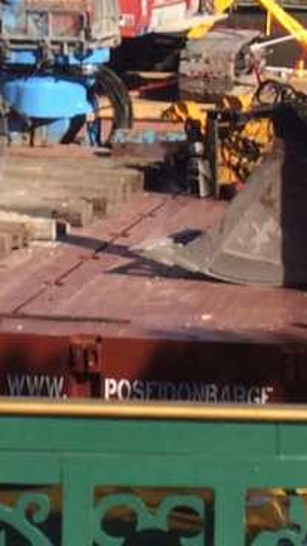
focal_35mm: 145
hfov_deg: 8.3
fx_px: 2098
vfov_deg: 14.3
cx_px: 24
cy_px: -113
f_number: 2.2
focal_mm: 4.12
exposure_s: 1/2564
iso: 40
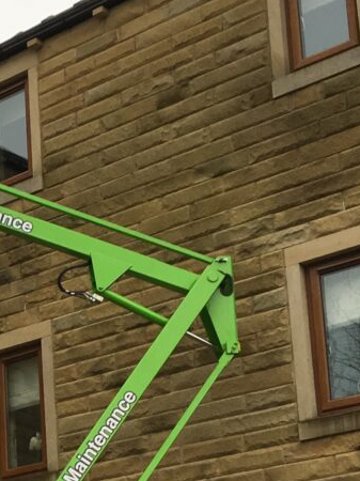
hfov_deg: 13.8
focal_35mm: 99
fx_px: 1374
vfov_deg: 19.3
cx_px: -224
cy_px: 486
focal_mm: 4.15
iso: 25
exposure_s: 1/165
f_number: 2.2
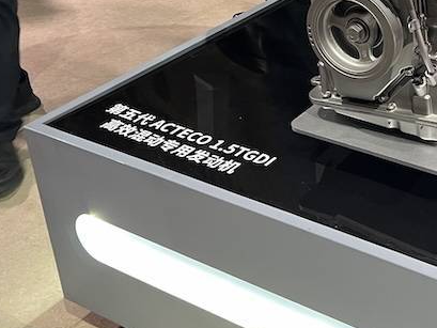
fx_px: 770
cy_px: -15
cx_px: 471
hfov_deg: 28.9
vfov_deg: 22.9
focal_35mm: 61
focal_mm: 5.7
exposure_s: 1/60
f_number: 1.5
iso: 125
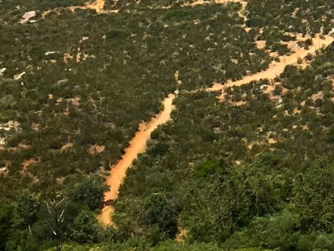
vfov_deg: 10.1
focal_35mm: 143
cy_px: -85
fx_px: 1379
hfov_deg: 12.7
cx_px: 582
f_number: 2.2
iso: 25
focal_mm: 4.15
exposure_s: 1/1789
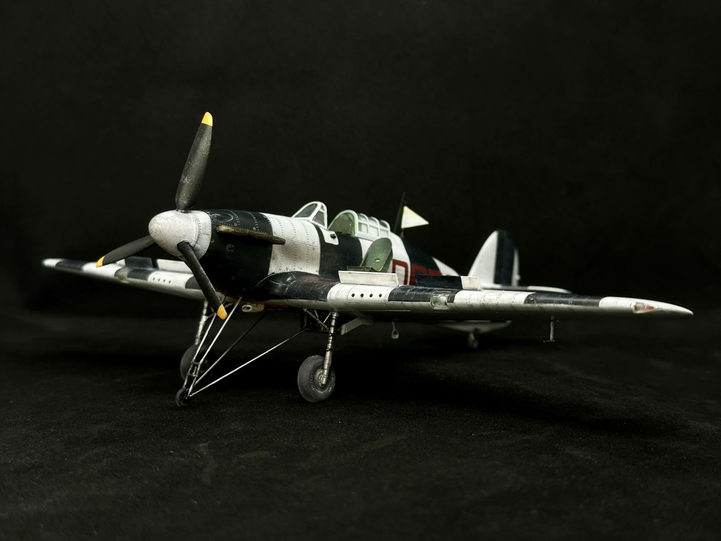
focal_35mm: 48
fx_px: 1000
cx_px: 360
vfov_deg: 30.3
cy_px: 270
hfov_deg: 39.7
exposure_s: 1/121
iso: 64
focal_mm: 6.86
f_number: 1.78
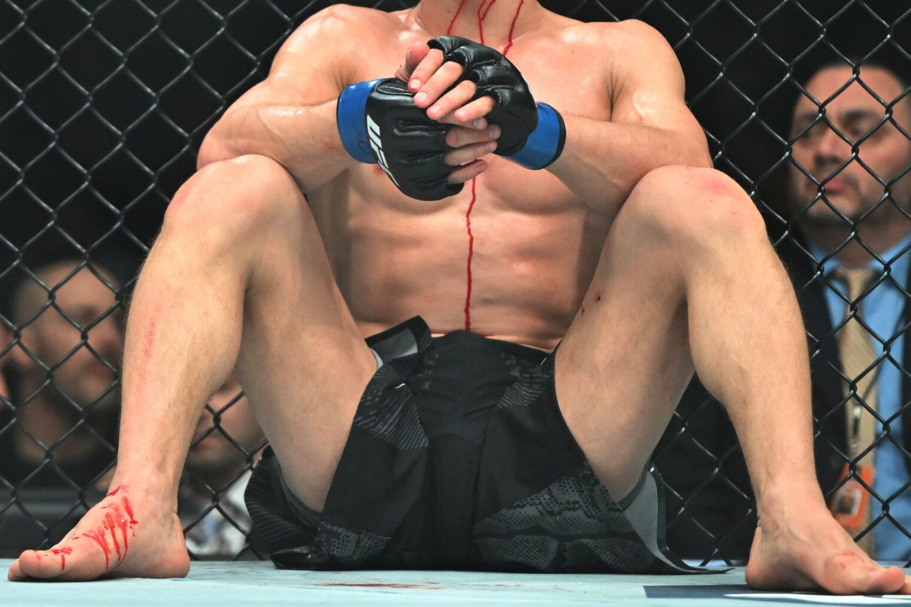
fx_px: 8451
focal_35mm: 334
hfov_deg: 6.2
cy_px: 178
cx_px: 321
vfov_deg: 4.1
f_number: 3.2
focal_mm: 200
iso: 4000
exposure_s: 1/1600
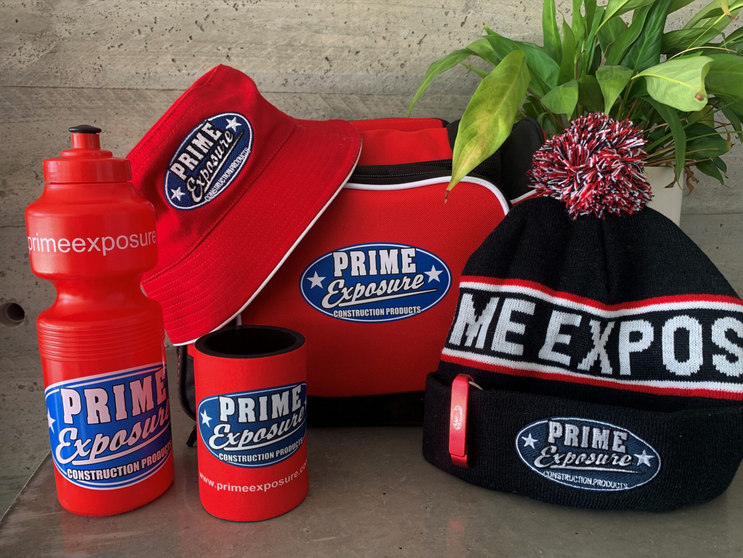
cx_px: 372
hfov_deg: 67.3
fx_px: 558
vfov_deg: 53.1
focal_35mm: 26
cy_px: 279
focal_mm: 4.25
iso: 64
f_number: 1.8
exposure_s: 1/121
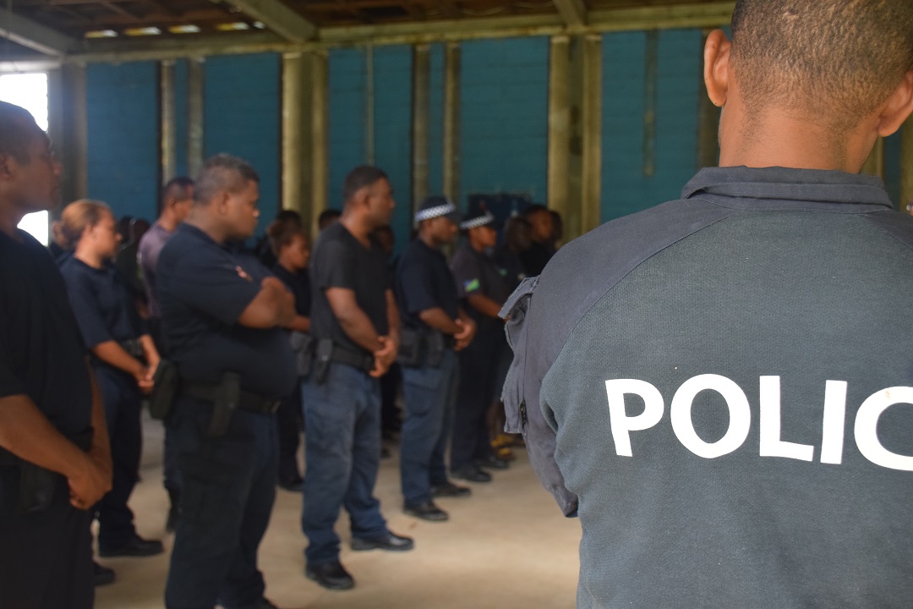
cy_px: 304
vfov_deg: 34.2
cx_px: 456
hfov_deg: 49.6
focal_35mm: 39
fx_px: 989
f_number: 5.6
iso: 800
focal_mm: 26
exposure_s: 1/125
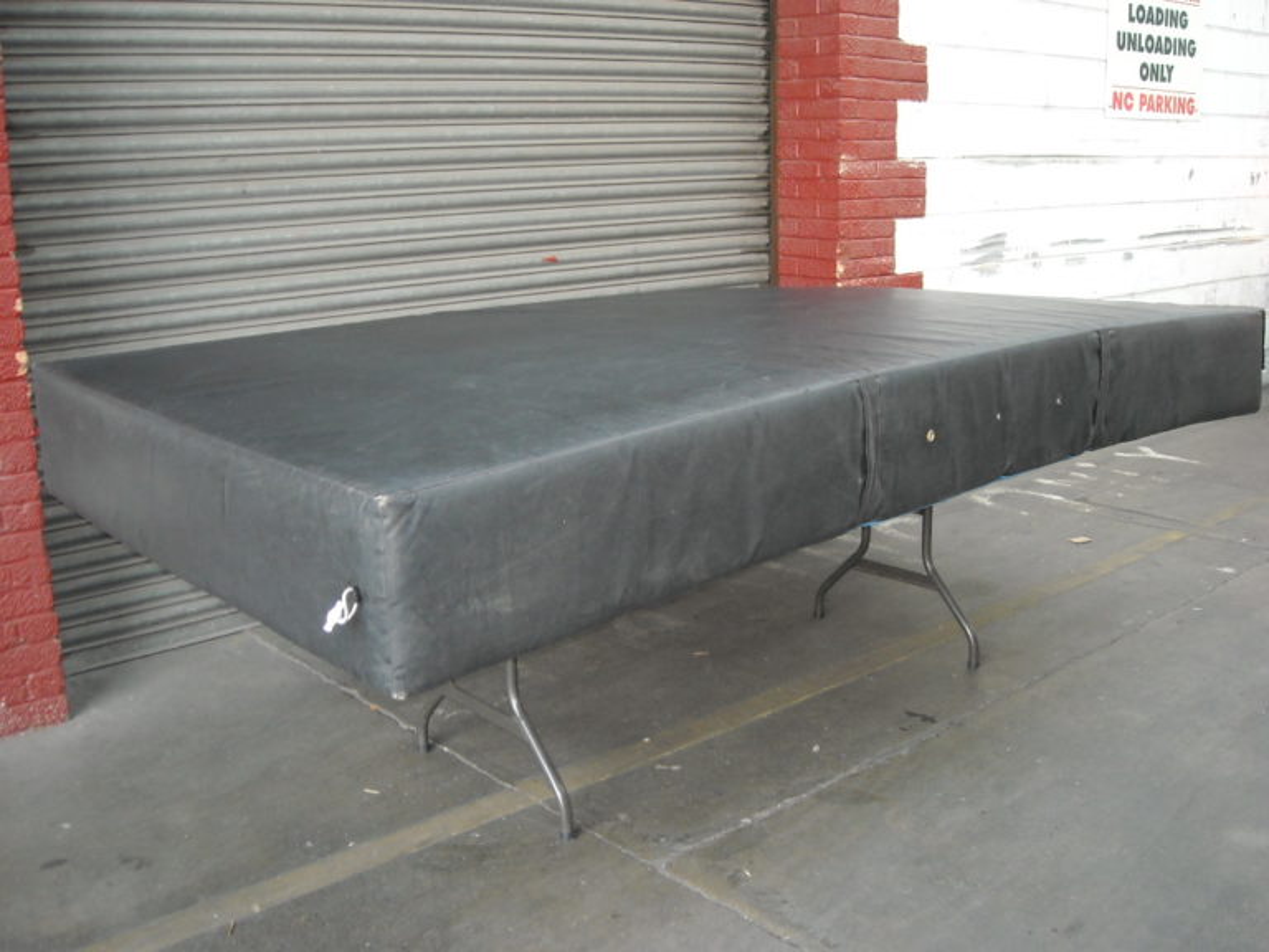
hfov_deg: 52.6
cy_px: 476
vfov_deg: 40.7
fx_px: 1283
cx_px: 634
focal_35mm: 35
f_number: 2.8
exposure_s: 1/60
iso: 200
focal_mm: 5.7
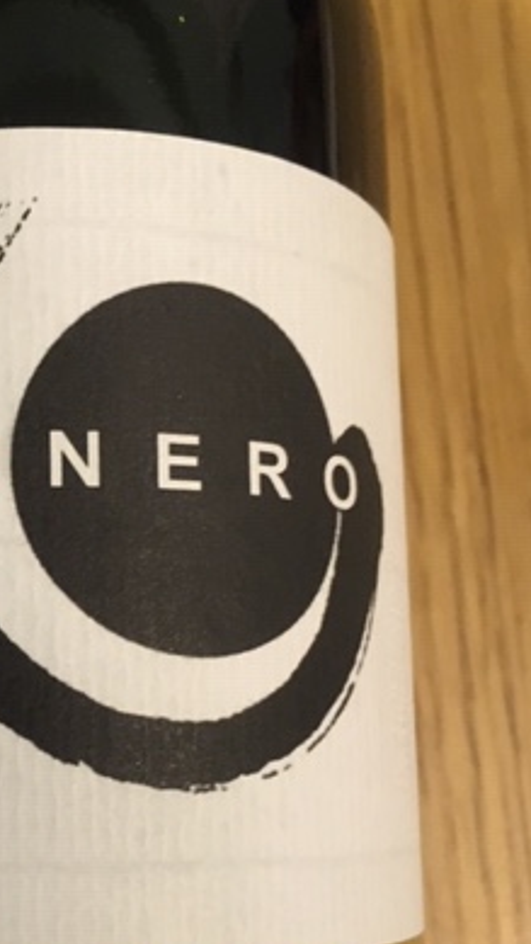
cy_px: 670
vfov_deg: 39.1
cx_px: 12
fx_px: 1301
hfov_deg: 22.3
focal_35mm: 52
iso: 200
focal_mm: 4.15
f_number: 2.2
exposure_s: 1/15
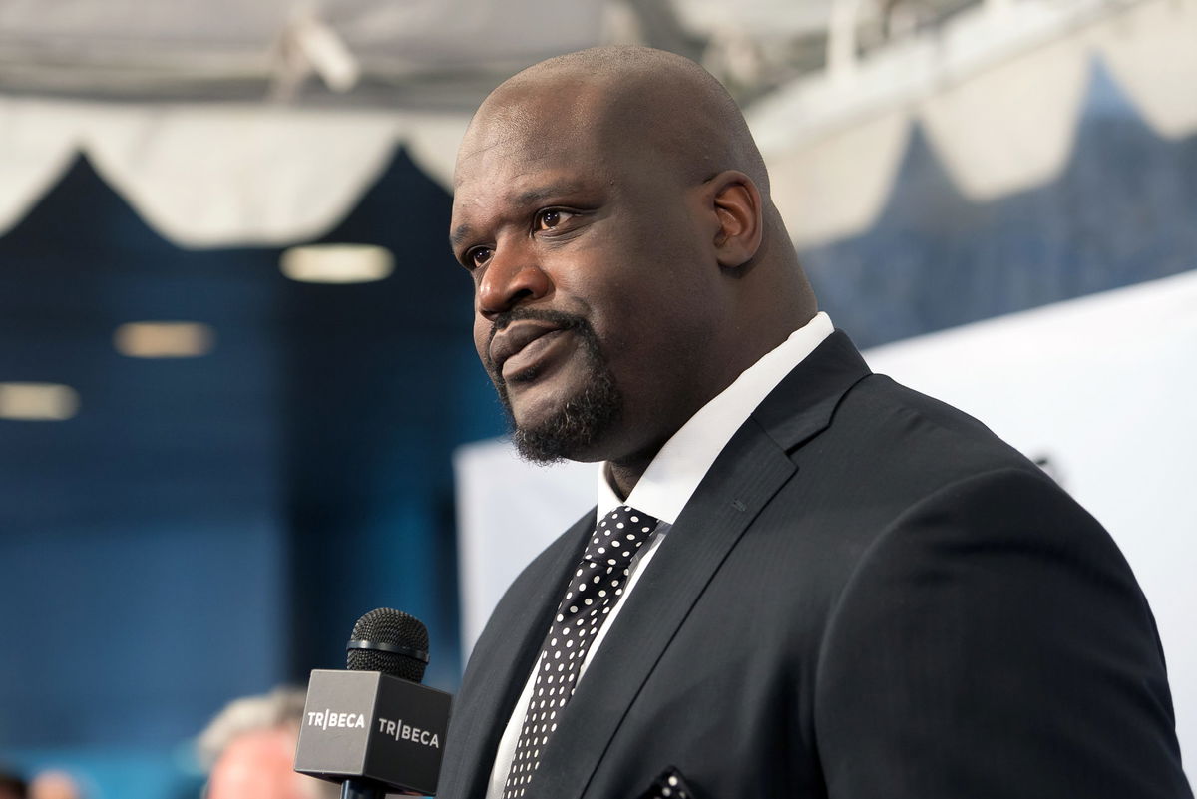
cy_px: 400
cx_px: 598
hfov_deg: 18.6
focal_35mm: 110
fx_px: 3659
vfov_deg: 12.5
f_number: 3.5
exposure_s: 1/250
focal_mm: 110
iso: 1250
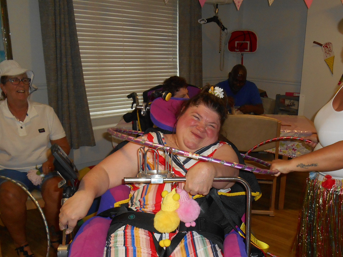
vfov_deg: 33.6
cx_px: 226
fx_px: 416
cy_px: 193
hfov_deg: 44.2
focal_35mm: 42
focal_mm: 4.7
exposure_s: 1/25
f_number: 3.4
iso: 200
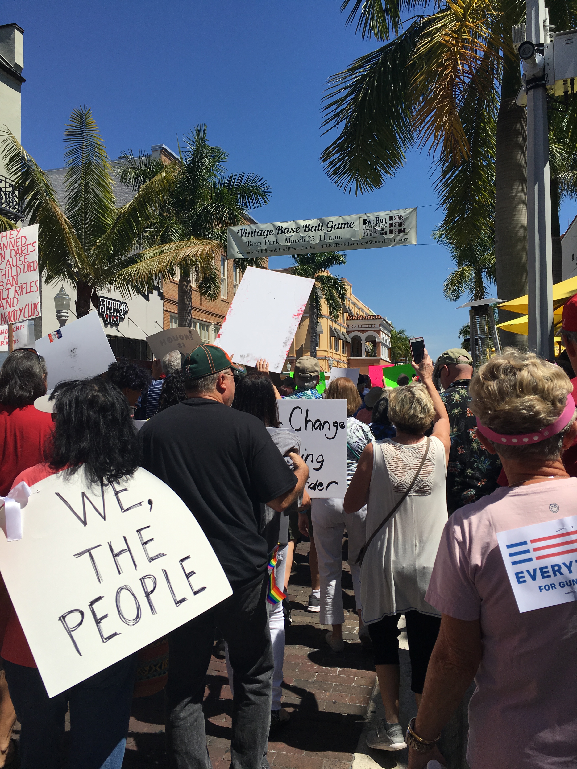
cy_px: 384
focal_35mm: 29
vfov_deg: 61.7
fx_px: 645
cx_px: 288
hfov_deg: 48.2
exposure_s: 1/2849
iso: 25
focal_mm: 4.15
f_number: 2.2
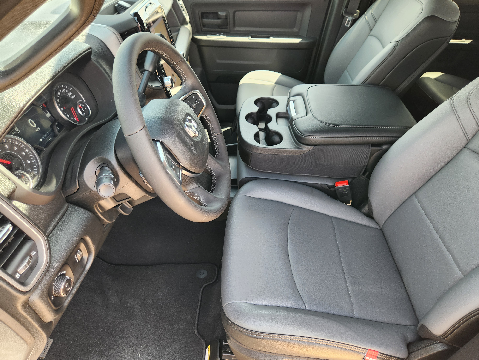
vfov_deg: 58.9
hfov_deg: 73.9
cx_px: 240
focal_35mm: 23
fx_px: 318
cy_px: 180
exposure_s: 1/180
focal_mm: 5.4
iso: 80
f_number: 1.8
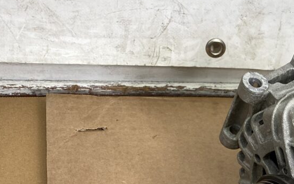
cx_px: 328
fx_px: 617
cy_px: 197
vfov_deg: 16.5
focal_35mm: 77
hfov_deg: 24.8
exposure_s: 1/100
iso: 64
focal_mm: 4.25
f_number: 1.8
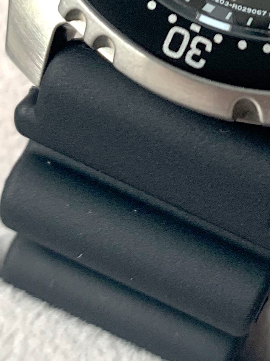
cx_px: 290
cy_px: -65
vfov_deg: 17.0
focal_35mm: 111
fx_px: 1154
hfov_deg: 13.1
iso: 50
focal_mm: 4.25
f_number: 1.8
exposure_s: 1/121
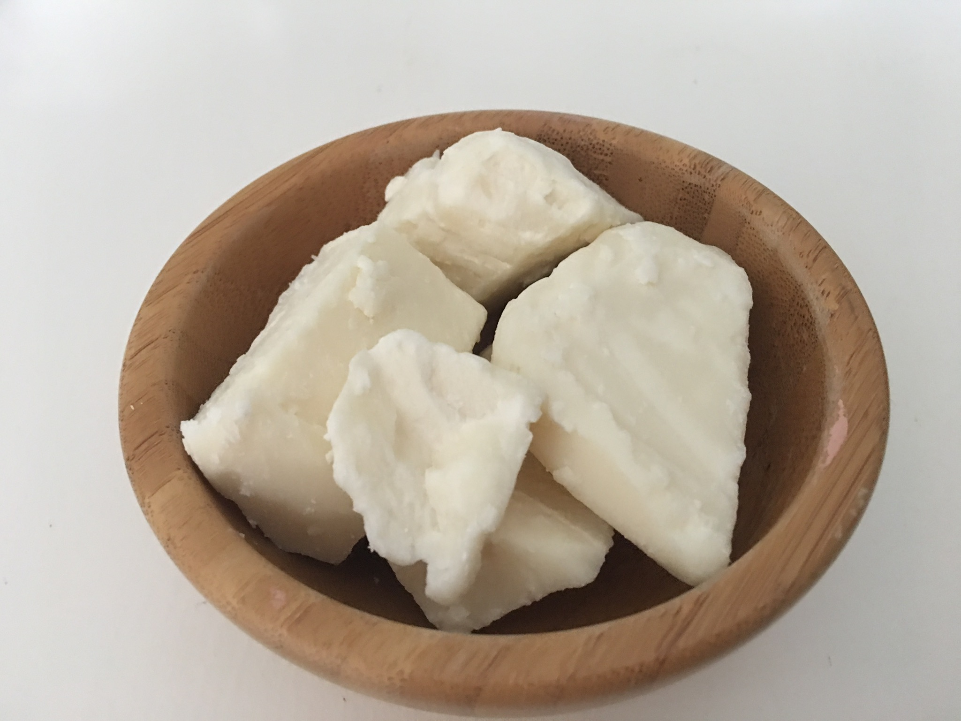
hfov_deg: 61.7
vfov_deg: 48.2
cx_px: 480
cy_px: 360
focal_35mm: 29
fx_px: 805
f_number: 2.2
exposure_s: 1/4
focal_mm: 4.15
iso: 64
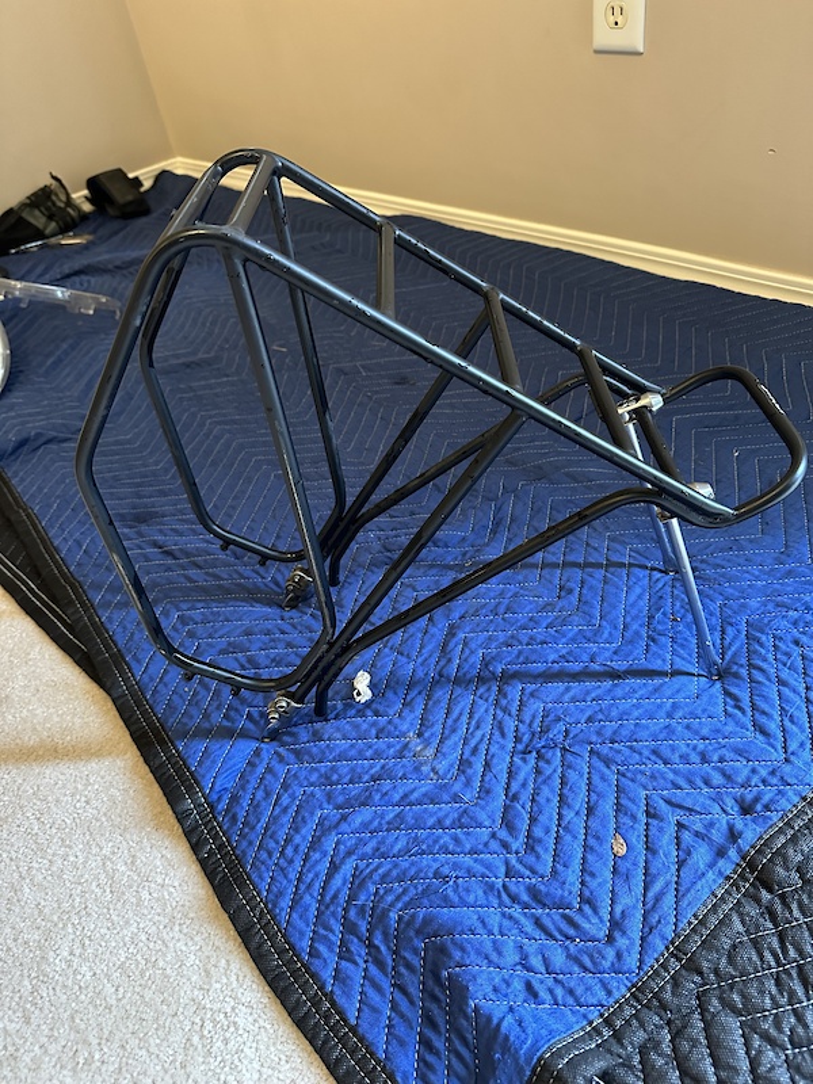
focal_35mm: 24
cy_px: 542
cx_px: 406
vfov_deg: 71.6
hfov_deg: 56.8
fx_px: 752
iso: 800
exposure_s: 1/60
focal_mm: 6.86
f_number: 1.78
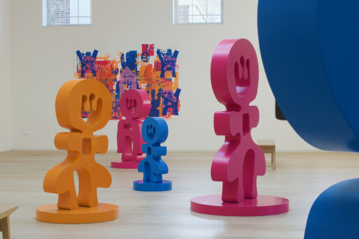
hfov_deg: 25.7
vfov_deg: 17.3
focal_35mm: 79
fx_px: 788
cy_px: 111
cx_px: 187
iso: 100
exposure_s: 4
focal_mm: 48
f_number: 36
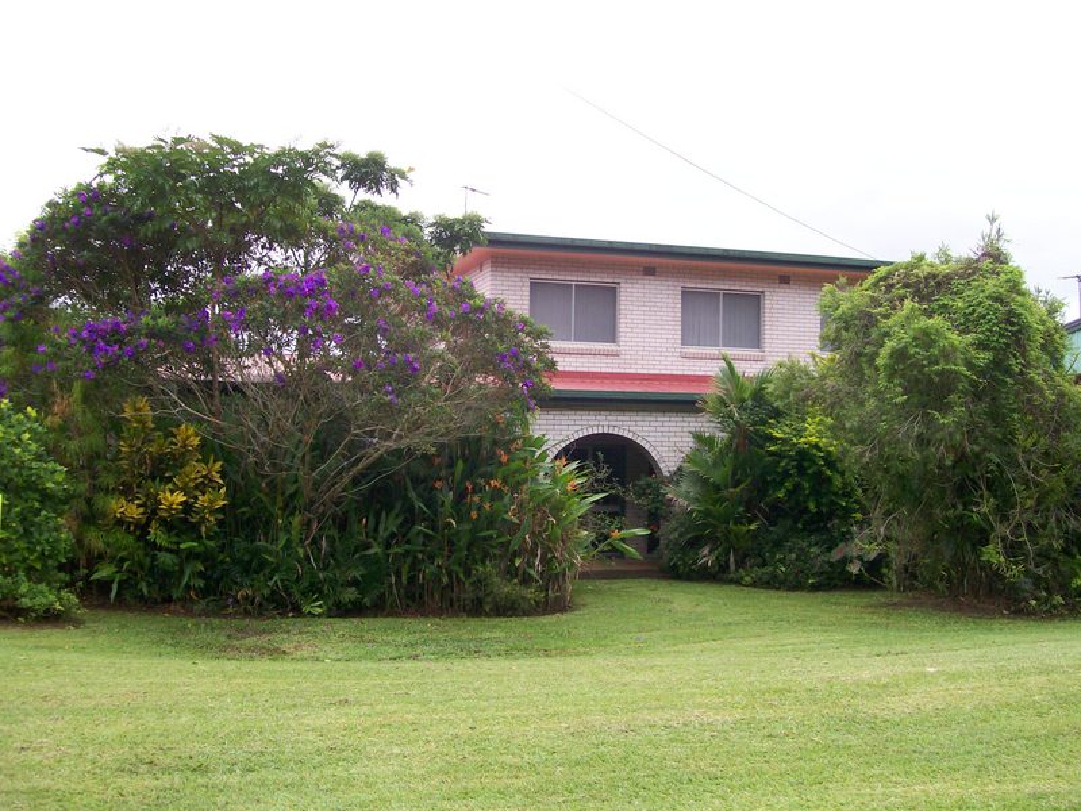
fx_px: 1124
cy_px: 406
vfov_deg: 39.7
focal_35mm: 36
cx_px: 540
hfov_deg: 51.4
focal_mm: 6
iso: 80
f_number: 2.7
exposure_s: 1/315
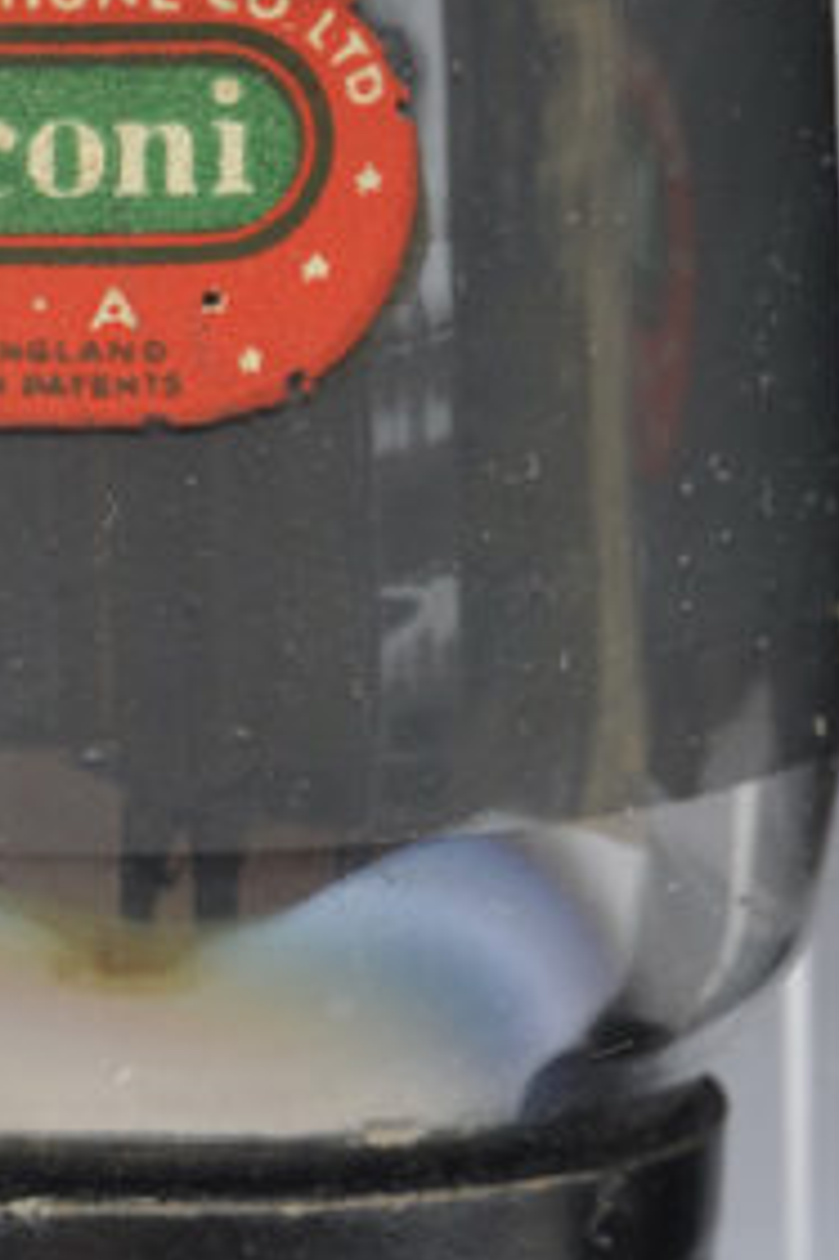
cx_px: -1234
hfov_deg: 3.5
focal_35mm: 383
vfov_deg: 5.4
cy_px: 540
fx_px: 13405
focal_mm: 105
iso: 200
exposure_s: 1/250
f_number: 14
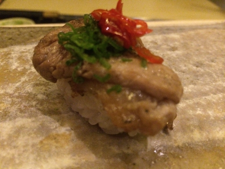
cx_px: 112
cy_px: 84
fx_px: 195
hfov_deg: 60.0
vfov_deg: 46.8
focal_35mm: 30
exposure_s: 1/15
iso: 640
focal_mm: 4.12
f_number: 2.2
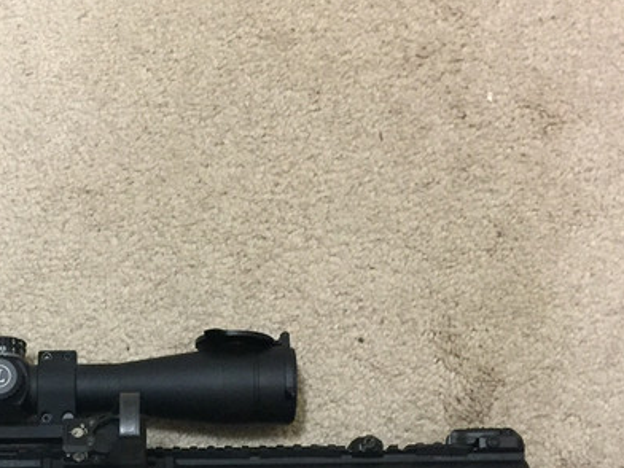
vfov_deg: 17.7
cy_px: 567
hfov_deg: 24.0
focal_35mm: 79
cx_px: 55
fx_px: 1424
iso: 250
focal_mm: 4.15
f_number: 2.2
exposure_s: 1/17
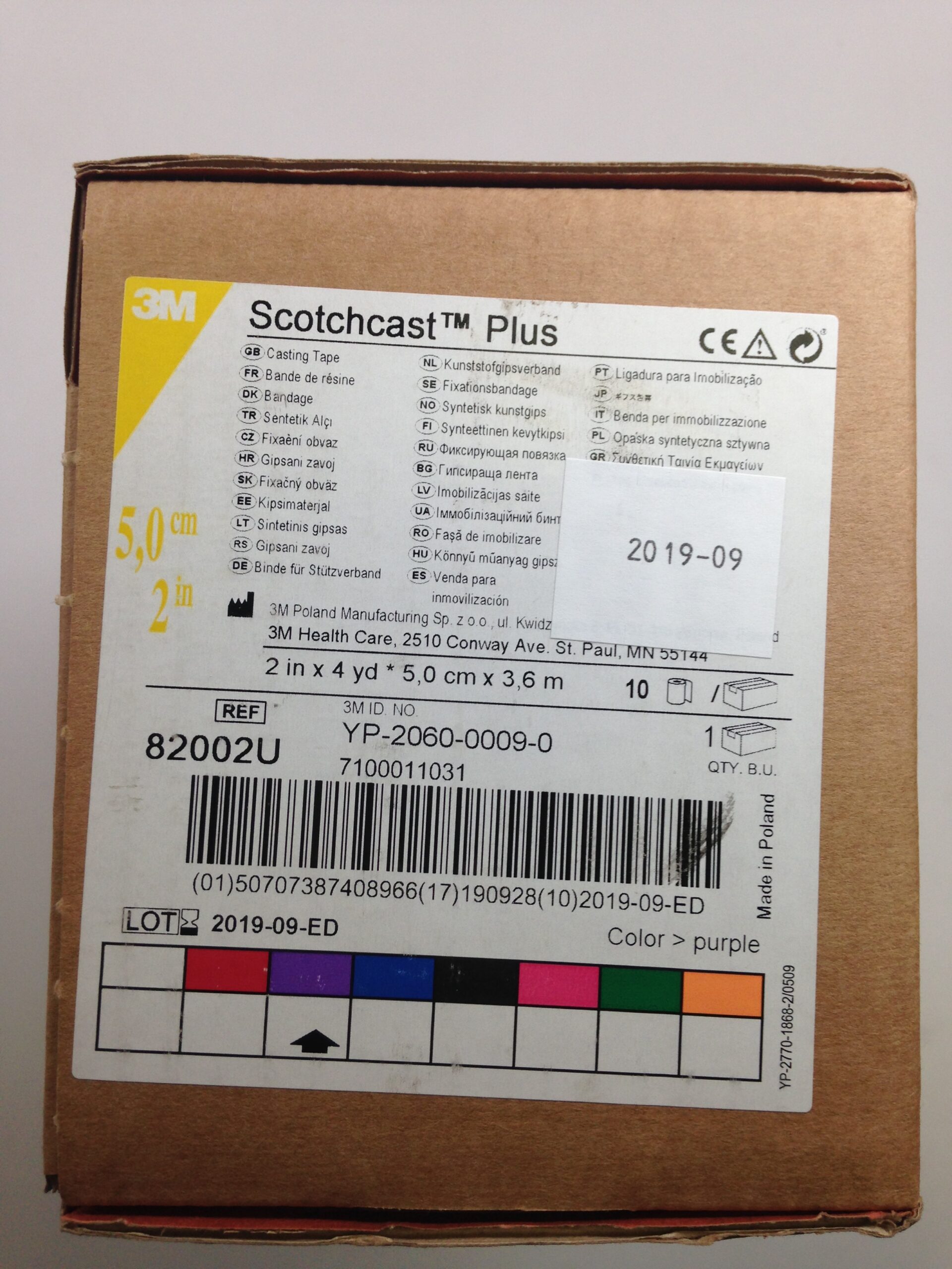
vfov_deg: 55.4
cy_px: 634
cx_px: 476
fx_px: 1210
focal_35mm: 33
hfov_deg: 42.9
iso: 50
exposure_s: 1/60
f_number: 2.4
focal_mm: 4.12
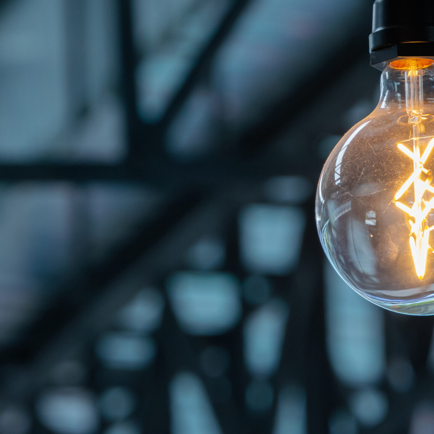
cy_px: 141
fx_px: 7674
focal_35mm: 541
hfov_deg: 3.2
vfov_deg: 3.2
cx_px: 147
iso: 640
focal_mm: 190
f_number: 5.6
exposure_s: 1/320
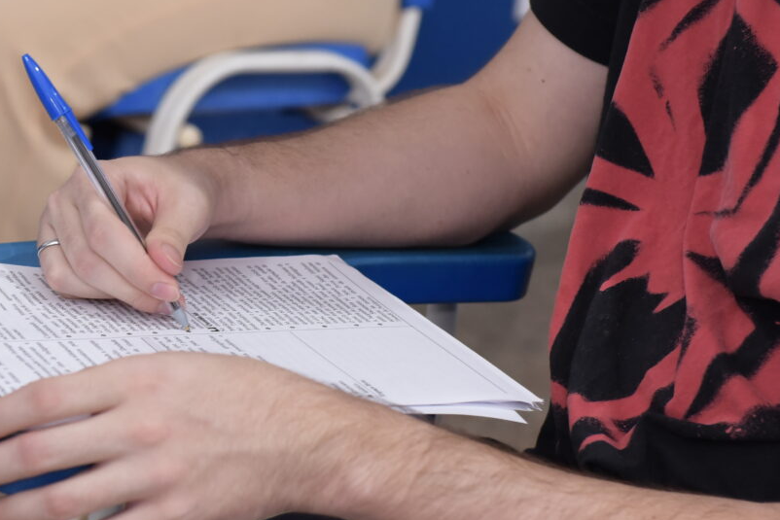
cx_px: 158
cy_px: 229
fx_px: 2904
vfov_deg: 10.2
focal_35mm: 134
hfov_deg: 15.2
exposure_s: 1/125
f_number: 5
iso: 2500
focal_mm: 70
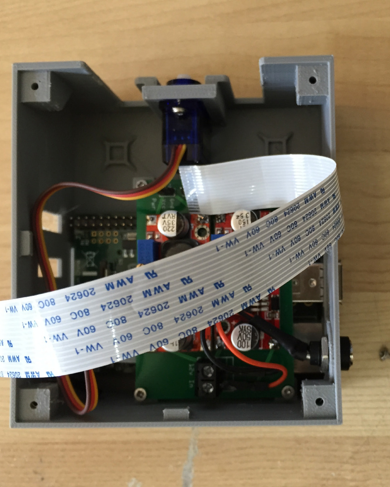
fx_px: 548
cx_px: 268
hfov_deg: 38.6
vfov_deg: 47.9
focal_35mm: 38
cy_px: 243
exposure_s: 1/33
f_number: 2.2
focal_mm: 4.15
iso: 160
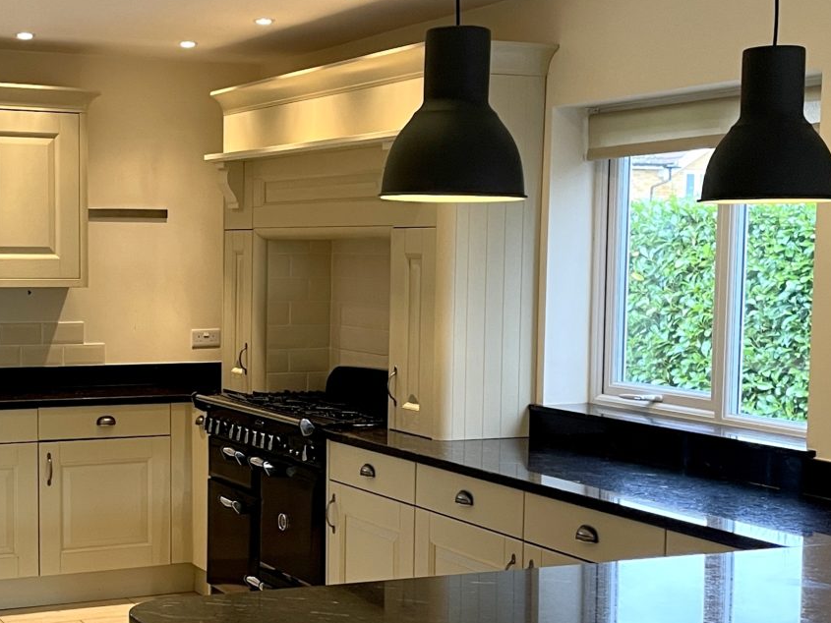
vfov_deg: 23.2
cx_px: 247
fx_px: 1513
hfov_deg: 30.4
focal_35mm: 63
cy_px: 402
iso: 64
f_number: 1.6
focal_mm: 4.2
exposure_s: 1/50
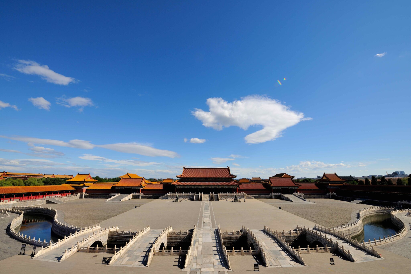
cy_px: 137
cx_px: 206
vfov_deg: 81.2
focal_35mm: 14
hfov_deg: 104.3
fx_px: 160
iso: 100
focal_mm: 14
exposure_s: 1/500
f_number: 8
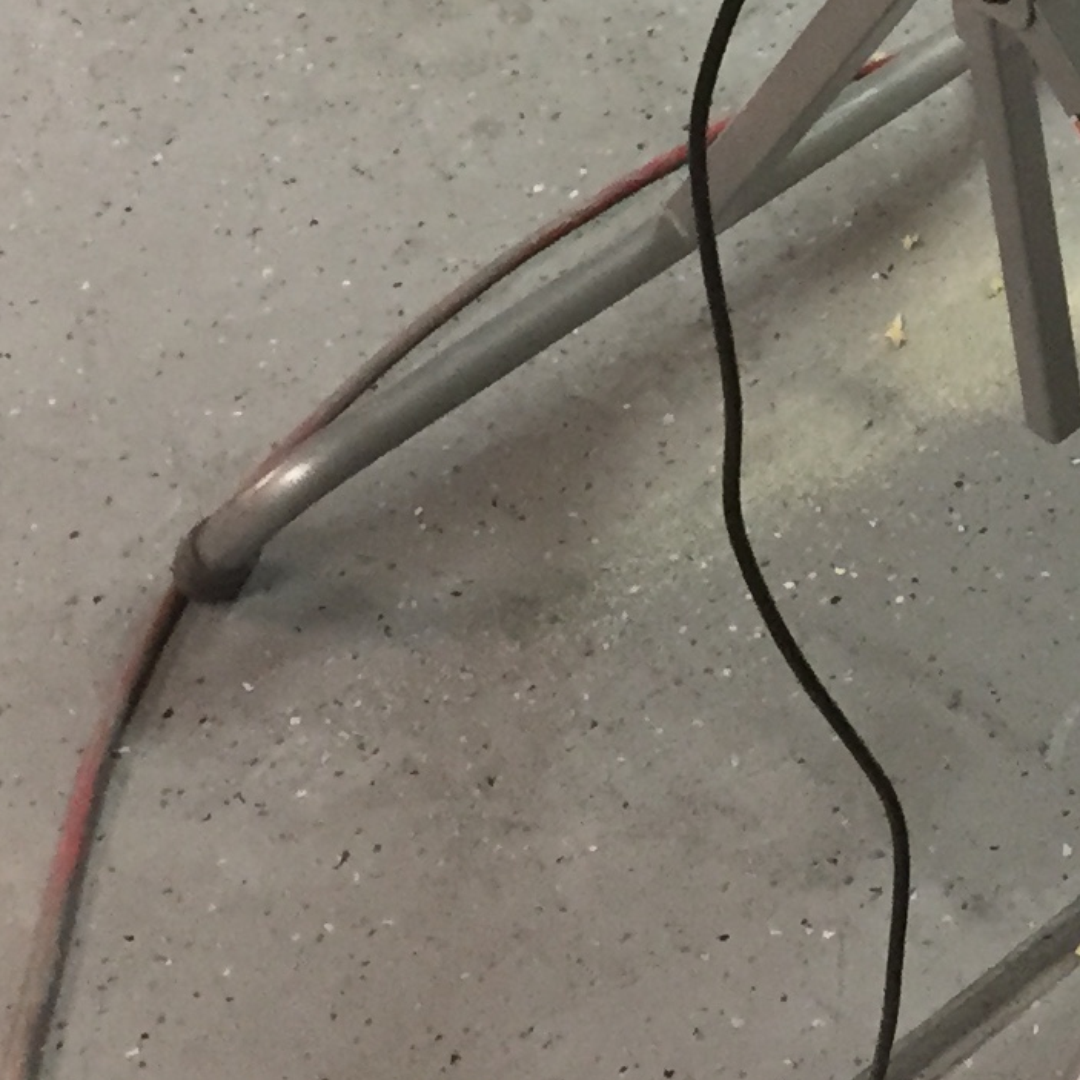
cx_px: 1671
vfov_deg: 14.0
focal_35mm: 119
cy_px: -412
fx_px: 4200
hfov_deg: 13.7
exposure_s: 1/30
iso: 160
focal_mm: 4.15
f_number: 2.2
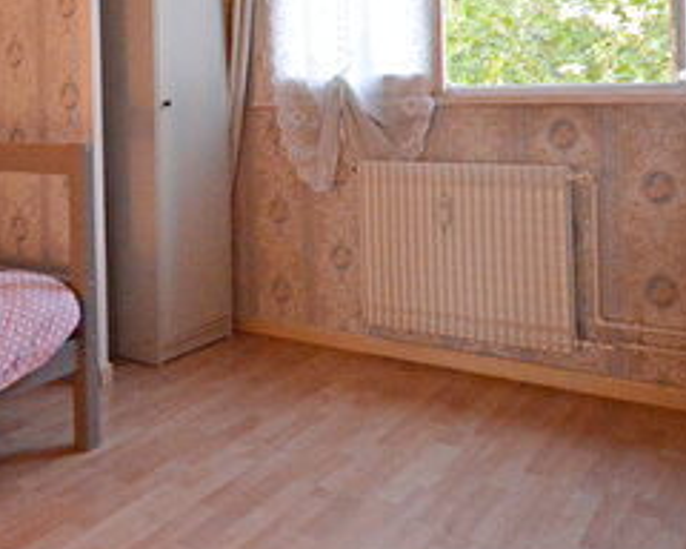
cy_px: 86
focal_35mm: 41
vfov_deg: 35.0
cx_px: 103
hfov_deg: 42.1
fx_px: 832
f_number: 4
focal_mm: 10
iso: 3200
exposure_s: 1/60
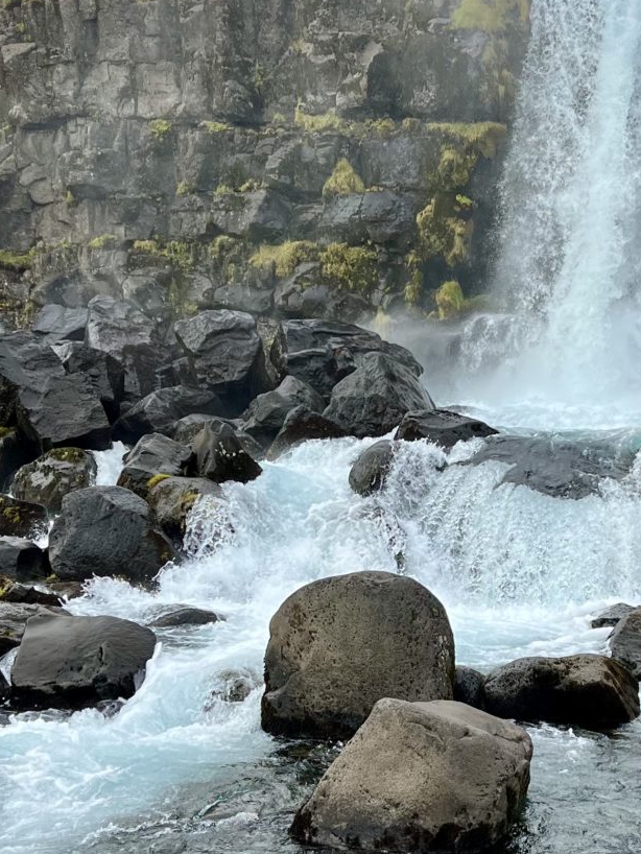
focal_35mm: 61
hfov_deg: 23.9
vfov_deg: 31.5
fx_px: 1505
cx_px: 438
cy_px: 540
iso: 50
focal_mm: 5.7
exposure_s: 1/2083
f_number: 1.5
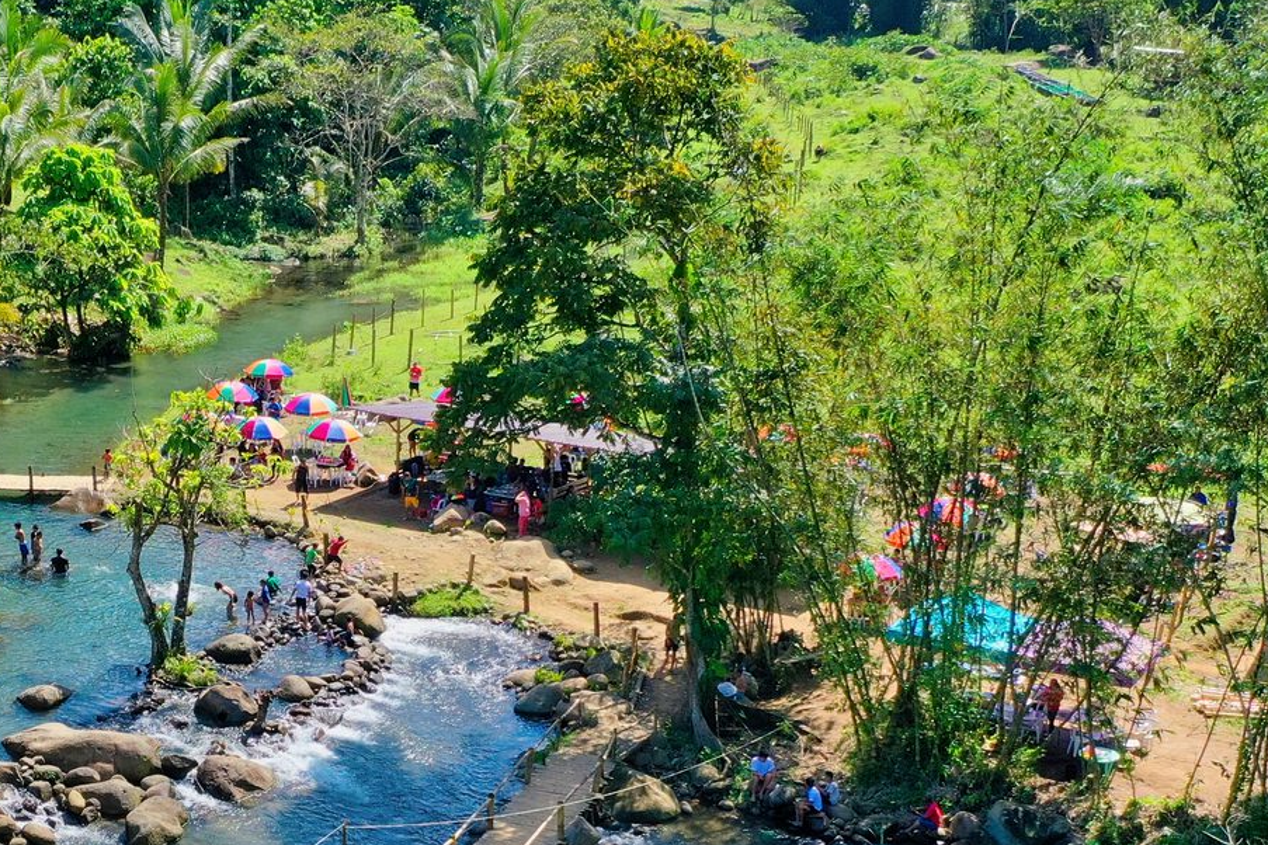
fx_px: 2184
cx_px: 149
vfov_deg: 21.5
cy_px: 729
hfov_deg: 31.0
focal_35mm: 62
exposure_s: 1/320
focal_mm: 10.26
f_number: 5
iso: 100
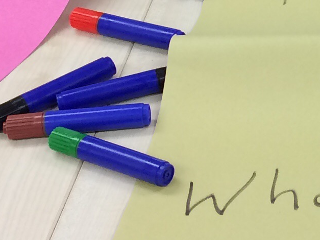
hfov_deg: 12.3
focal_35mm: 151
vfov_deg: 9.7
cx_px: 508
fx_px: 1396
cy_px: -62
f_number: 2.2
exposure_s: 1/33
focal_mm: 4.15
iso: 50
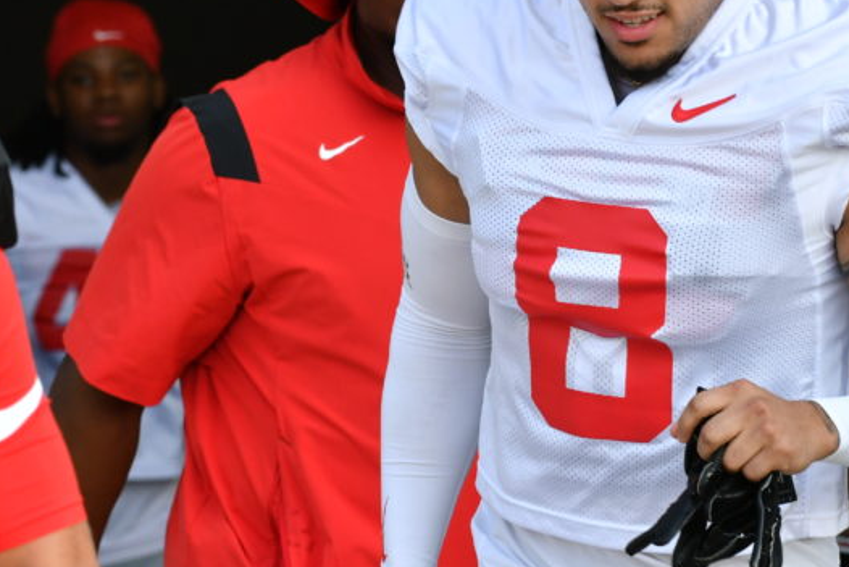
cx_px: 554
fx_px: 13776
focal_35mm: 584
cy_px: 141
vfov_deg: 2.4
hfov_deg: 3.5
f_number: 9
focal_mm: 200
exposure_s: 1/640
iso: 1000
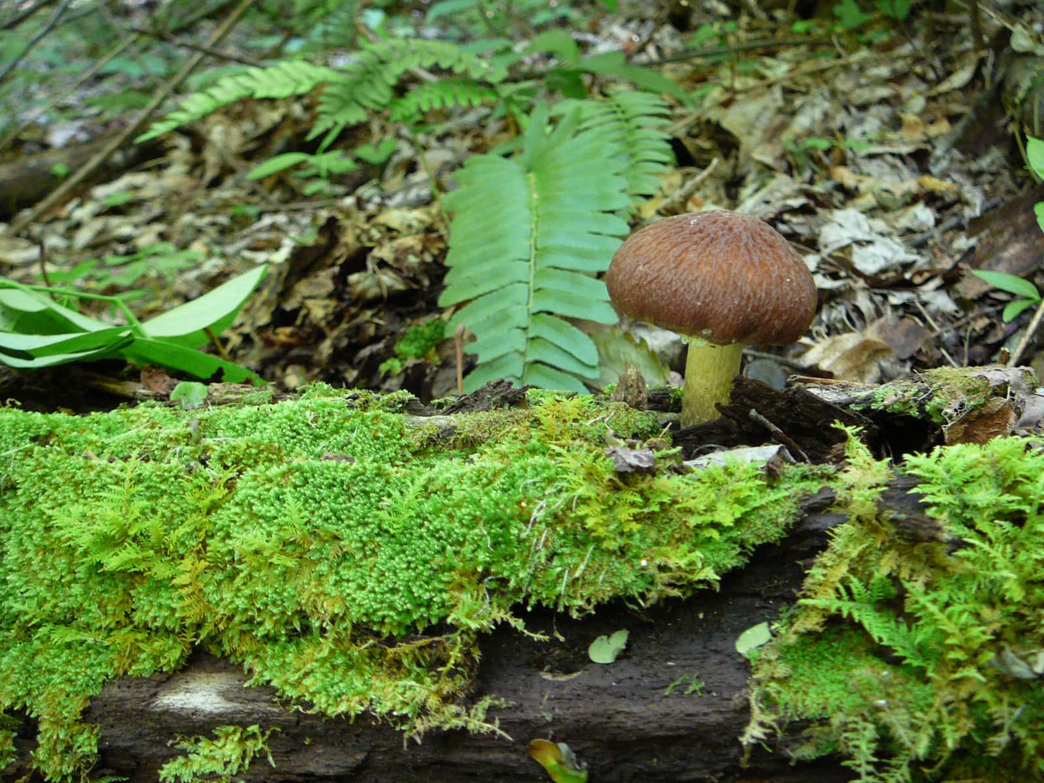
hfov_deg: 52.6
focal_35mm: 35
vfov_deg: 40.7
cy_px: 392
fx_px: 1056
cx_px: 522
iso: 200
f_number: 2.8
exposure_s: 1/25
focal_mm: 5.2
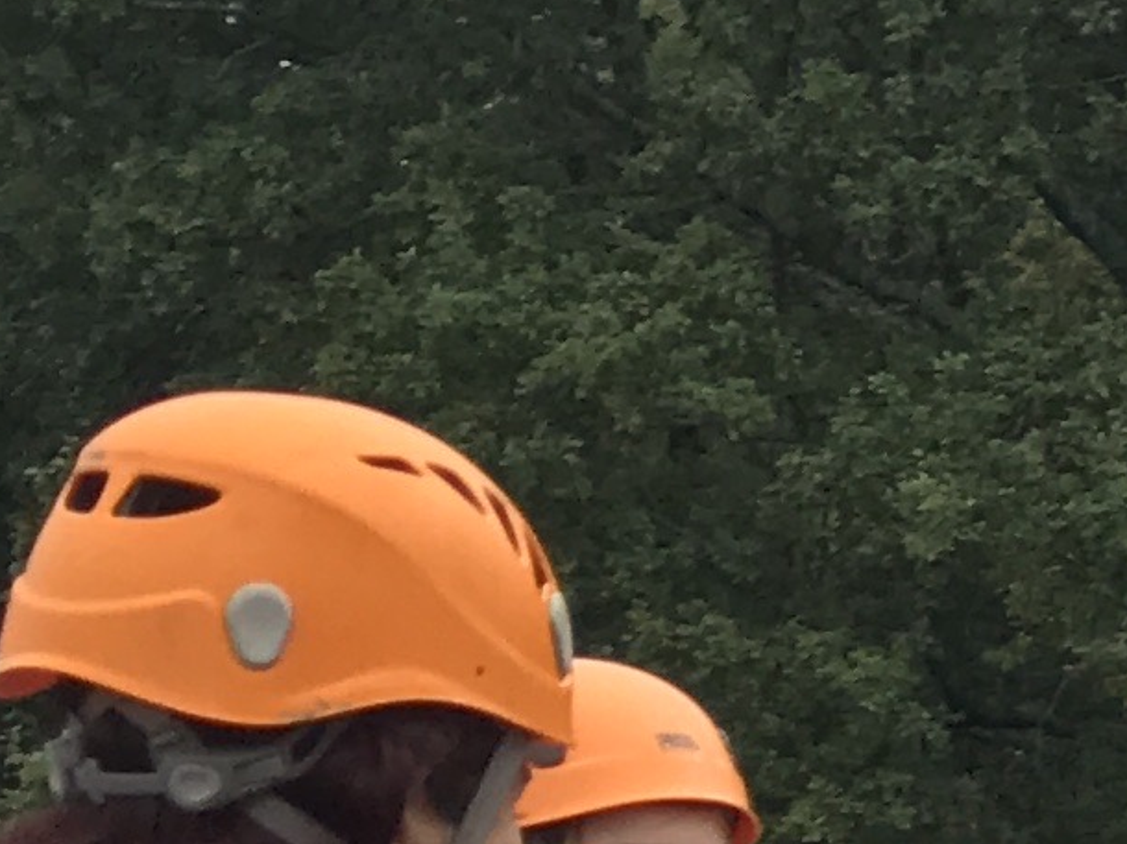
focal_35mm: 377
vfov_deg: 3.9
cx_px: 3361
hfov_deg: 5.0
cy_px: 475
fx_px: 12269
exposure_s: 1/273
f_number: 2.8
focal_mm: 6.6
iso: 20
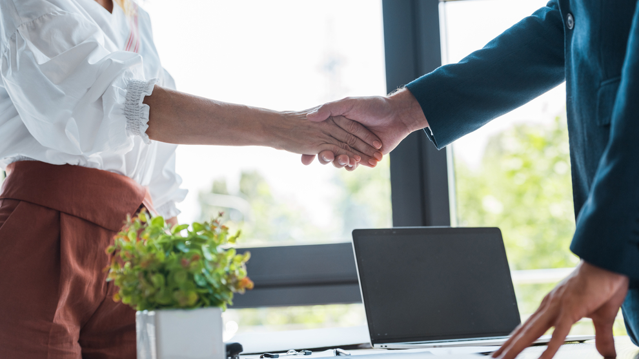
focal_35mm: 74
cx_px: 318
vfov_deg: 16.3
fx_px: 1254
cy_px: 196
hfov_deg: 28.6
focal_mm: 70
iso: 250
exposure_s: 1/160
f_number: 4
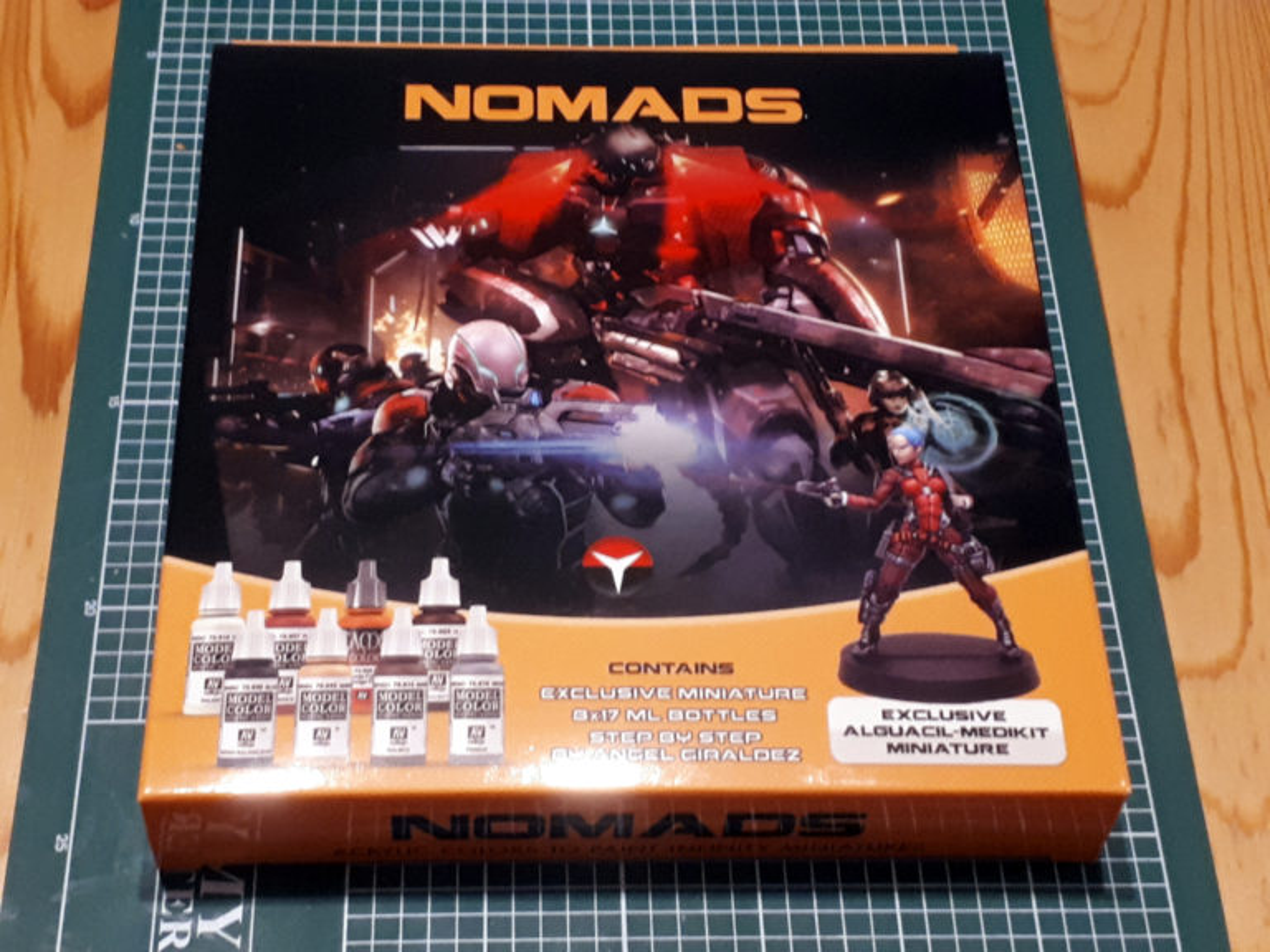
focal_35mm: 27
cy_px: 476
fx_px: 991
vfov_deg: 51.4
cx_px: 635
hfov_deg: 65.3
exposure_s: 1/17
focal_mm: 3.6
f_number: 1.9
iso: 320
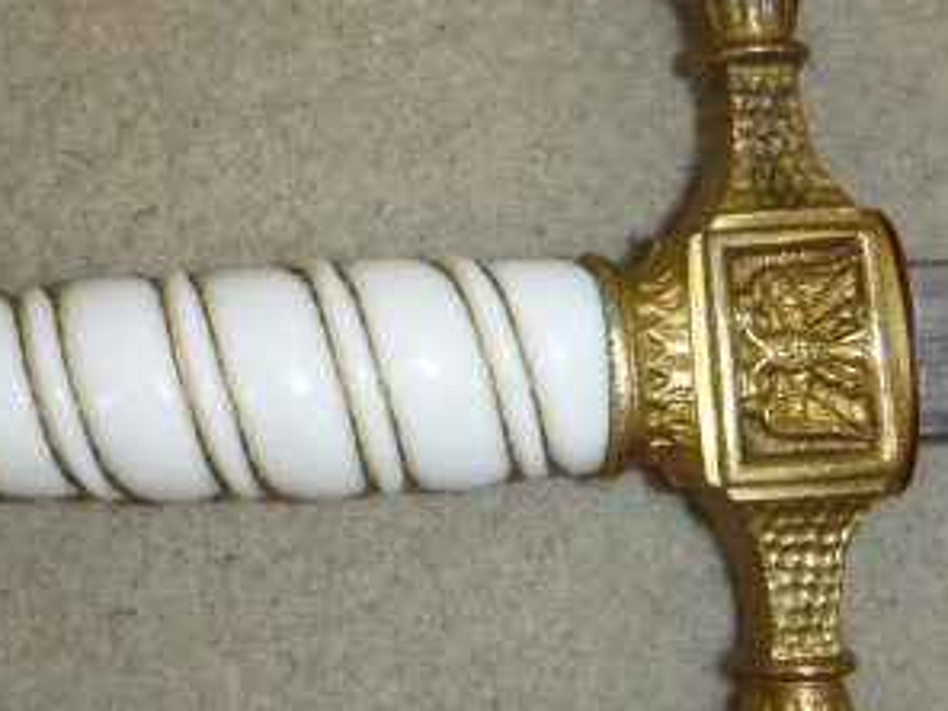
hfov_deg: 35.0
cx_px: 266
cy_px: 307
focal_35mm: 54
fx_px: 1479
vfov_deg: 27.0
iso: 200
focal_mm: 4.5
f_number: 3.9
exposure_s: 1/60
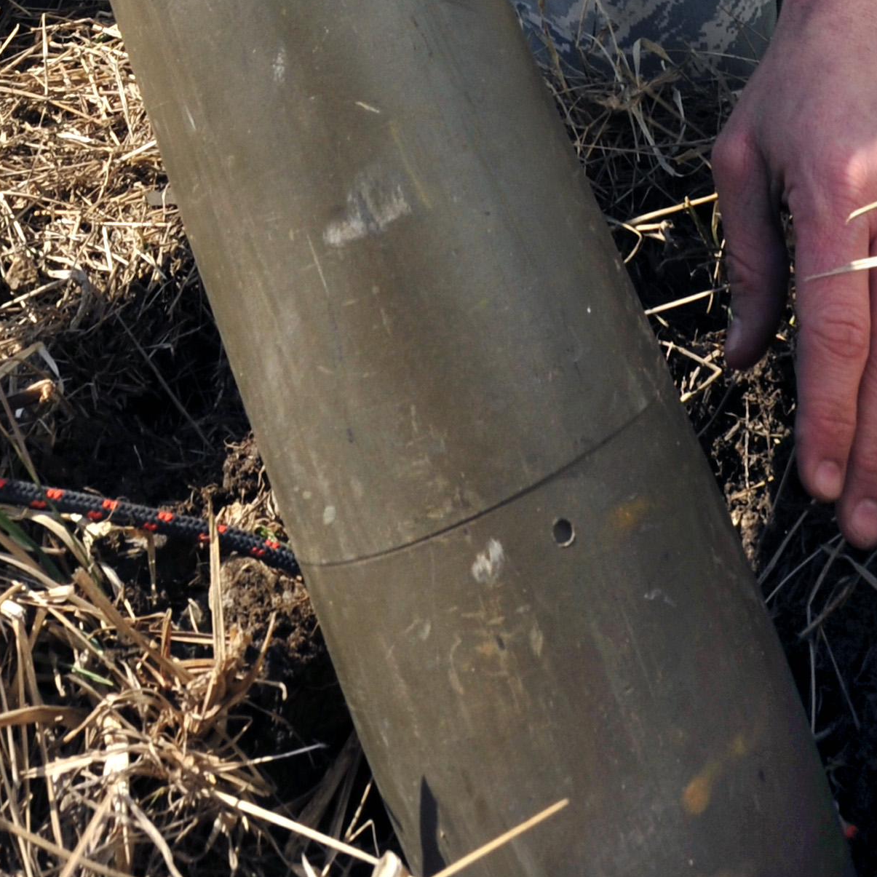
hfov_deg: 34.6
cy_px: -401
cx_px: 224
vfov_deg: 26.6
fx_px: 1376
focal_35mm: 48
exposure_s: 1/400
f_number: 13
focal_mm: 16
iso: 400
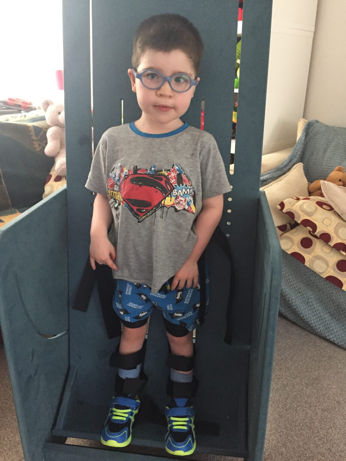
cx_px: 173
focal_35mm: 29
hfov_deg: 48.2
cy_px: 230
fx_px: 386
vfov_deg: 61.7
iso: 250
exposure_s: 1/20
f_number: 2.2
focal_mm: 4.15
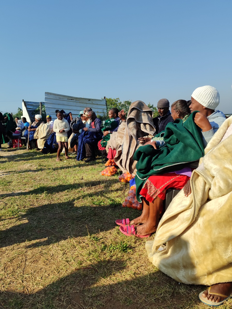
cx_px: 116
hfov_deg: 54.9
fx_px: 223
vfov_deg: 69.4
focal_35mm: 25
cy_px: 154
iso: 50
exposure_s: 1/806
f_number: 1.89
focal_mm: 5.95
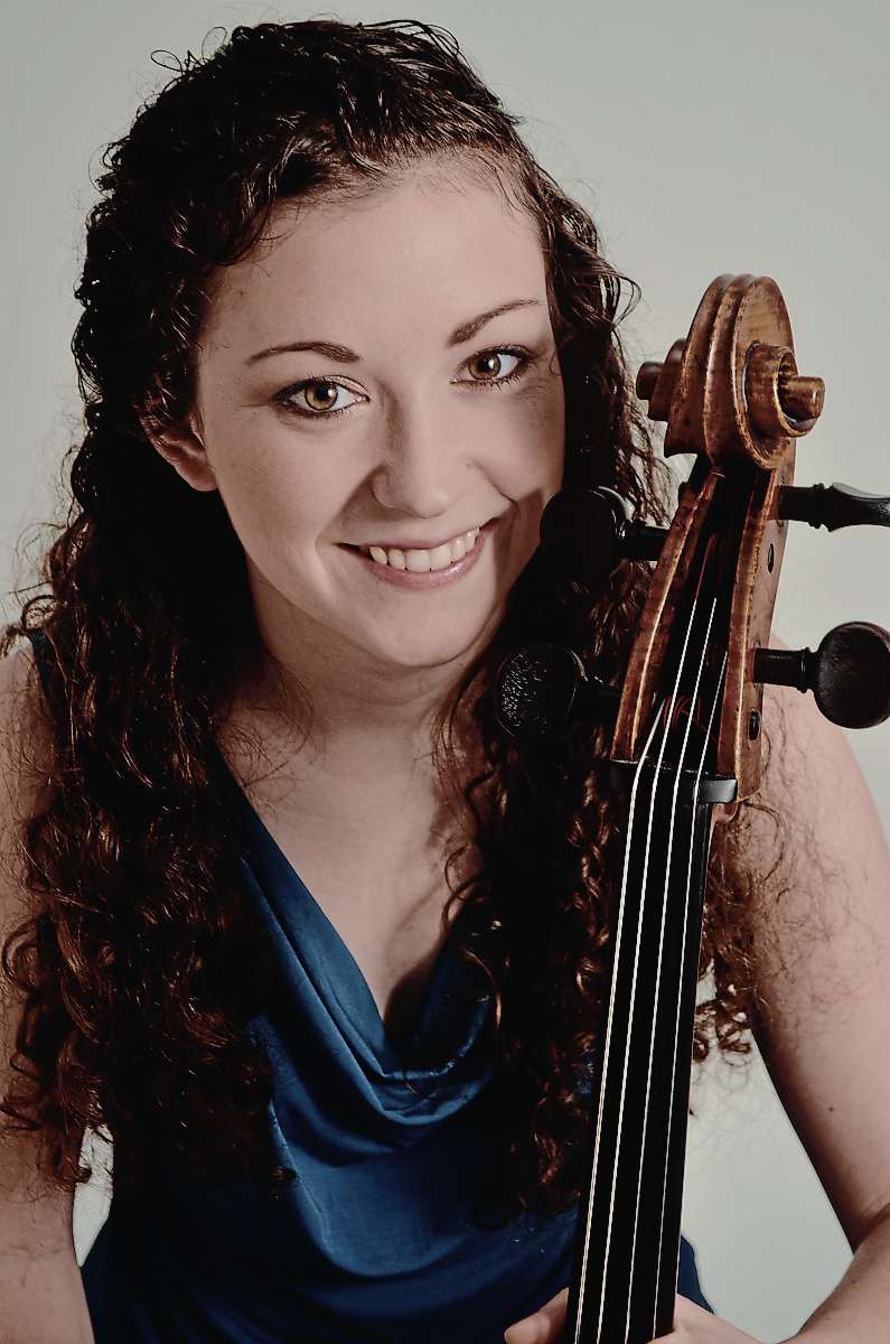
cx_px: 445
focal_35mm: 66
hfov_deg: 20.5
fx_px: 2458
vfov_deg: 30.6
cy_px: 672
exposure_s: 1/80
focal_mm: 44
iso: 125
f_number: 5.3
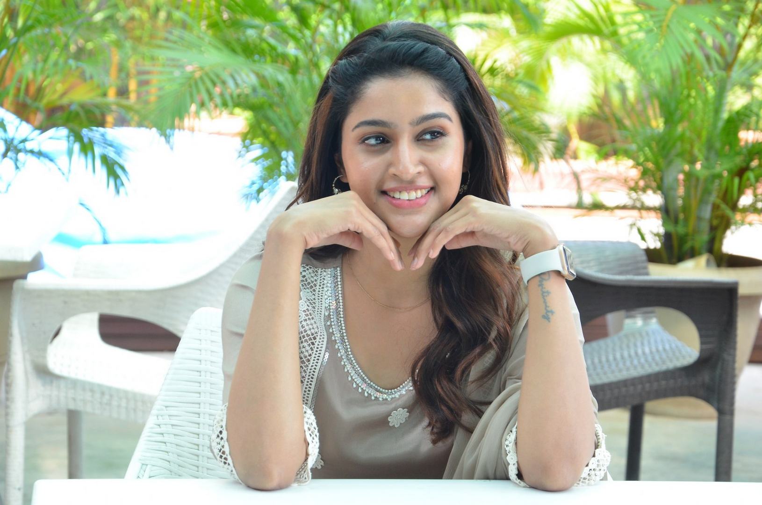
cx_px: 381
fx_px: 2852
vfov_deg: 10.1
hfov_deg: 15.2
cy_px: 252
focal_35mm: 135
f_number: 8
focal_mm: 90
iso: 800
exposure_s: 1/125
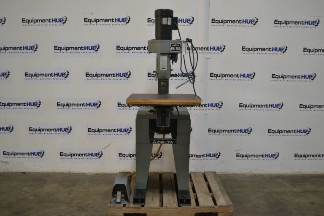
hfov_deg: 57.2
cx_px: 162
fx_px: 297
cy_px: 108
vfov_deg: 40.0
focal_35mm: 33
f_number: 4
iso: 400
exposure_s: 1/60
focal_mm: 22
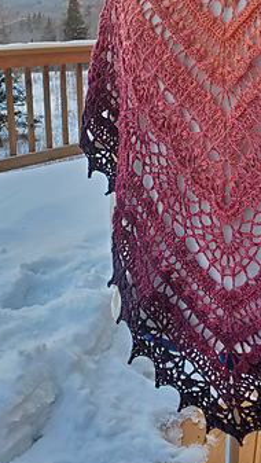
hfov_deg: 27.7
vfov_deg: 46.8
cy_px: 124
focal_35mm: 42
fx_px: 516
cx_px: 214
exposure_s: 1/86
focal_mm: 4.3
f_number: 2.4
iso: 100
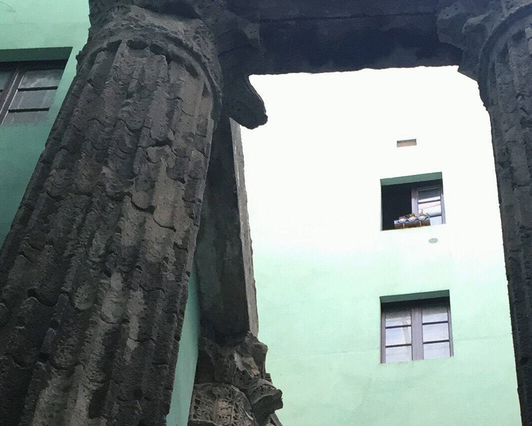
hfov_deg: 21.6
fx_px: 1370
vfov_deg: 17.0
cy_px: 497
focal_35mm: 87
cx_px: 452
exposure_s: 1/33
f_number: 2.2
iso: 32
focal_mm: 4.15
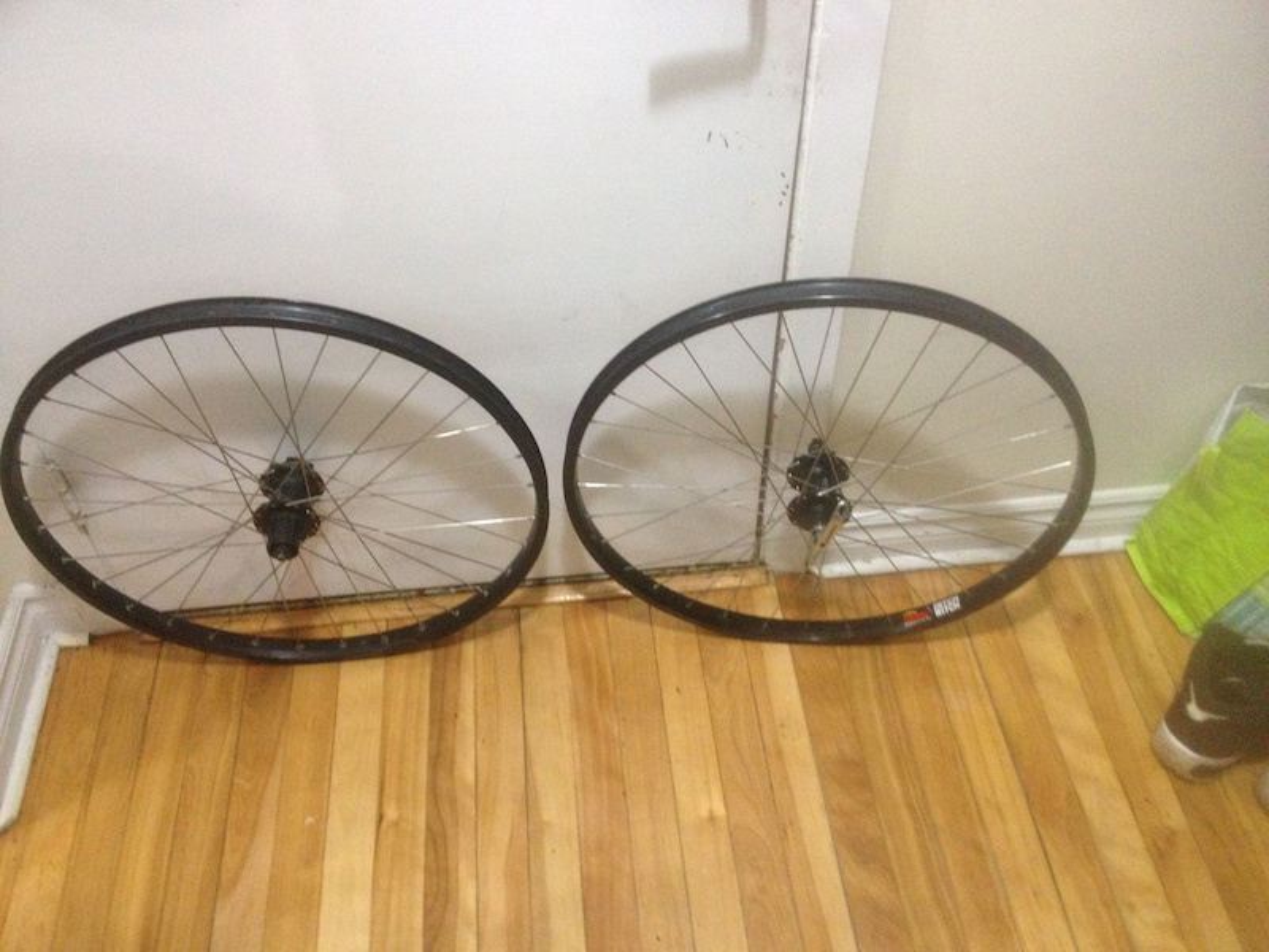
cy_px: 476
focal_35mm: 35
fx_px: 1283
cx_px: 634
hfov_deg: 52.6
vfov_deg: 40.7
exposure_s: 1/17
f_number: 2.4
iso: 400
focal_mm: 4.28
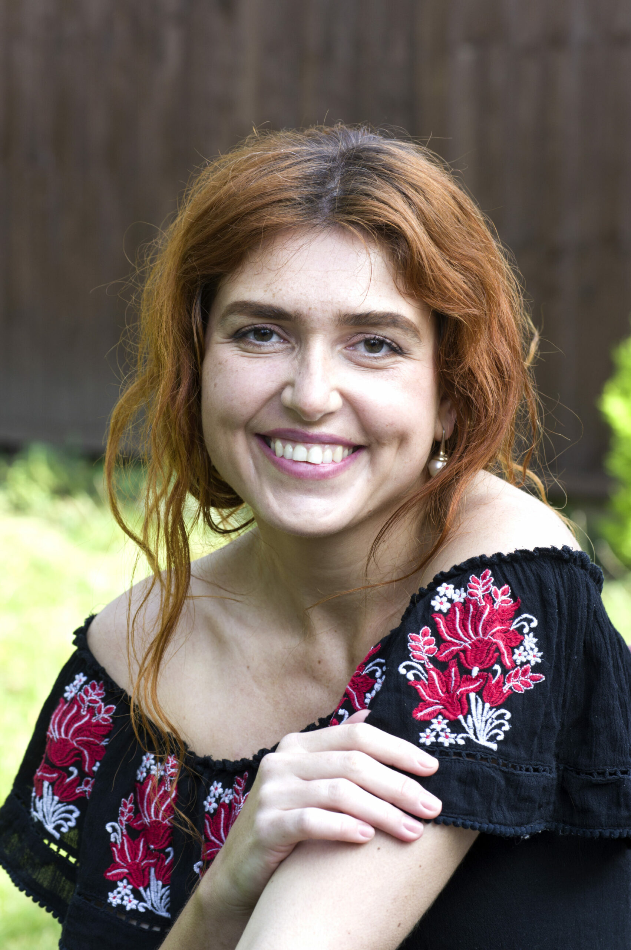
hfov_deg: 12.2
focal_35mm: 112
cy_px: 475
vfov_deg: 18.3
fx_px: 2950
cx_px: 316
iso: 200
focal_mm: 75
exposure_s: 1/125
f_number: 5.6
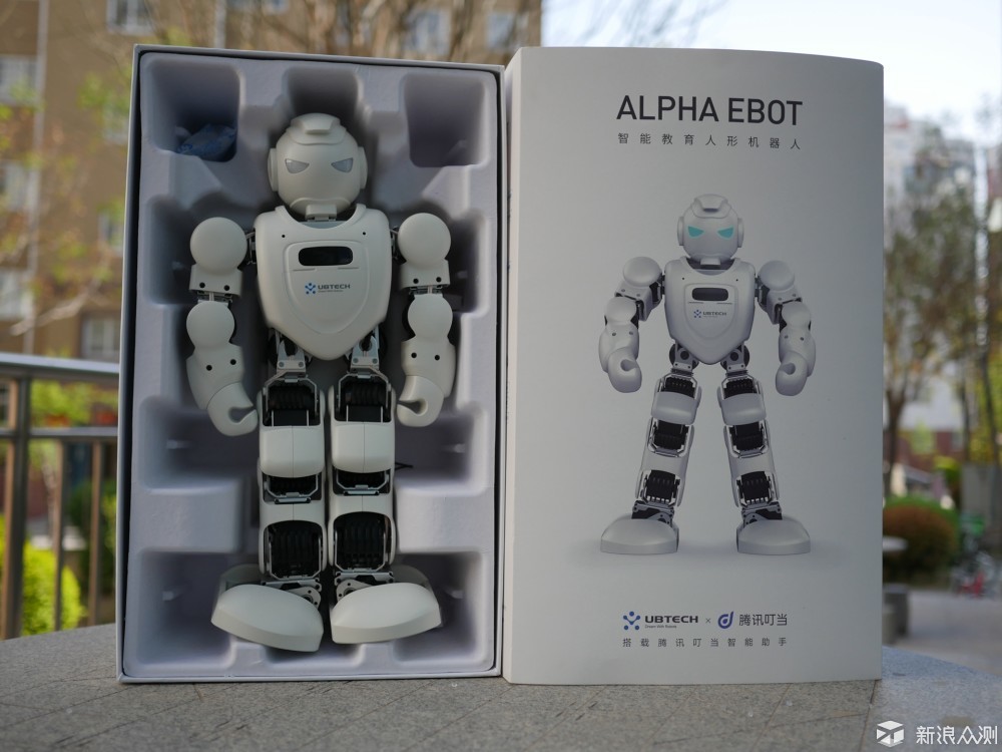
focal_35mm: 40
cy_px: 376
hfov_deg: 46.8
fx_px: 1158
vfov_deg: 36.0
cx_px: 501
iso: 200
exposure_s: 1/2000
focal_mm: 20
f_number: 2
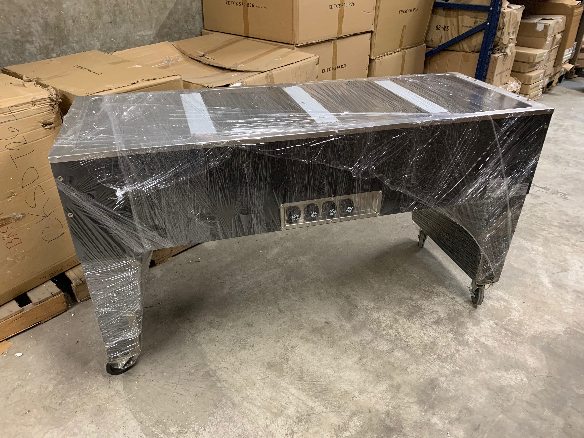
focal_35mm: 26
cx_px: 292
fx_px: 439
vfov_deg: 53.1
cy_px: 219
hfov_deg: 67.3
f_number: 1.8
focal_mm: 4.25
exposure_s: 1/60
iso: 320
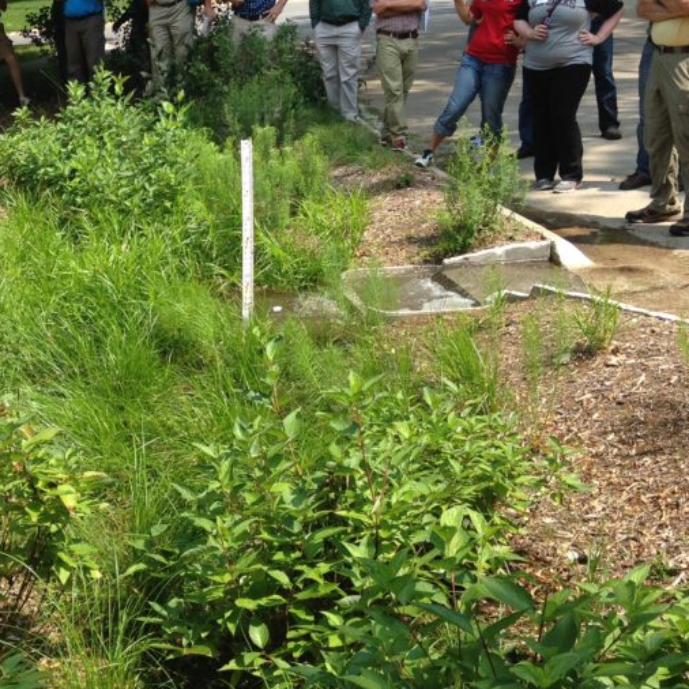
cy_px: 354
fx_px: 1329
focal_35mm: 59
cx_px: 144
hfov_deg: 28.5
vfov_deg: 29.1
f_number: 2.4
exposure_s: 1/661
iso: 50
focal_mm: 4.12
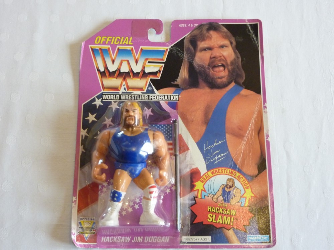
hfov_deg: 42.1
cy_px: 125
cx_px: 167
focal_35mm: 45
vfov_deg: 32.2
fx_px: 434
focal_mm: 7.3
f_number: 3.7
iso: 400
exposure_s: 1/15
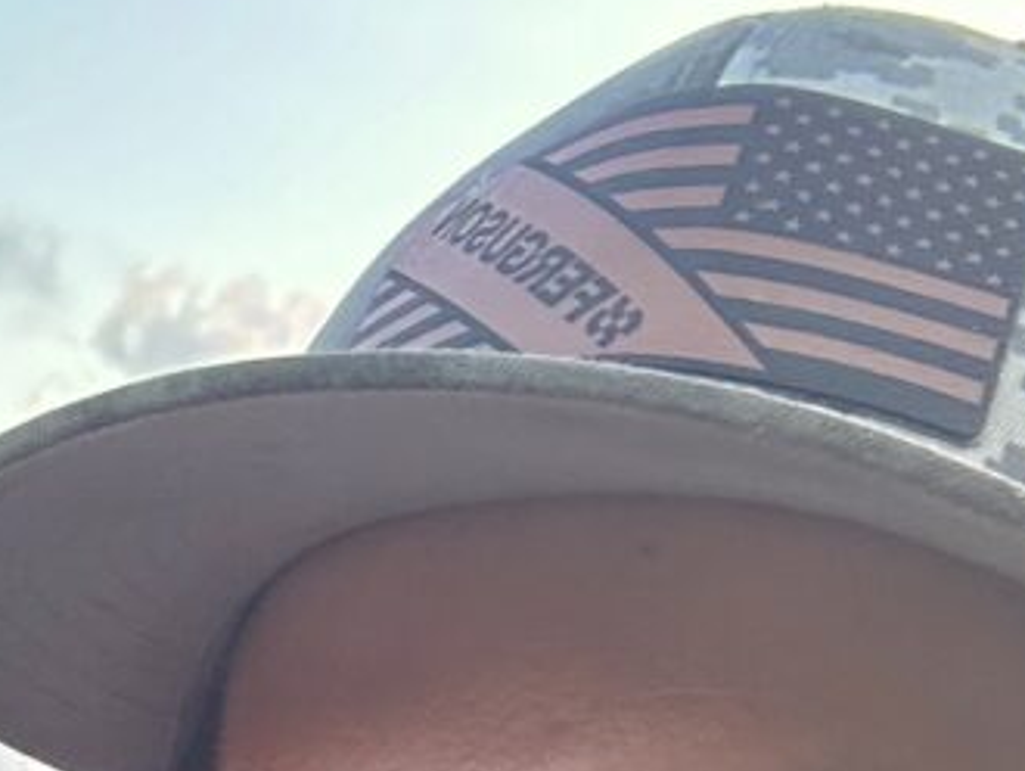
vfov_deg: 12.0
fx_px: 3171
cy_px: 1641
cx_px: -419
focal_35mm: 107
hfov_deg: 17.0
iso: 64
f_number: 1.9
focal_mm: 2.69
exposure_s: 1/60
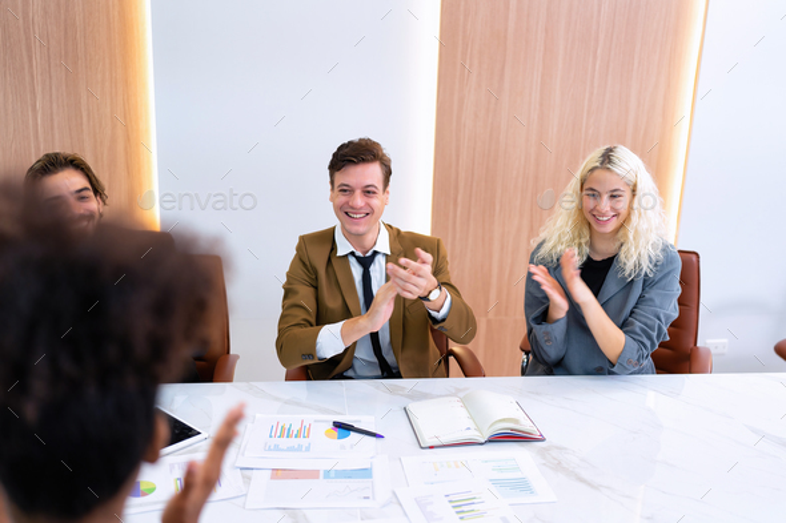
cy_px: 262
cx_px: 393
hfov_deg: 54.4
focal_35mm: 35
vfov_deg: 37.8
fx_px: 764
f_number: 1.4
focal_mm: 35
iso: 100
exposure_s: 1/160
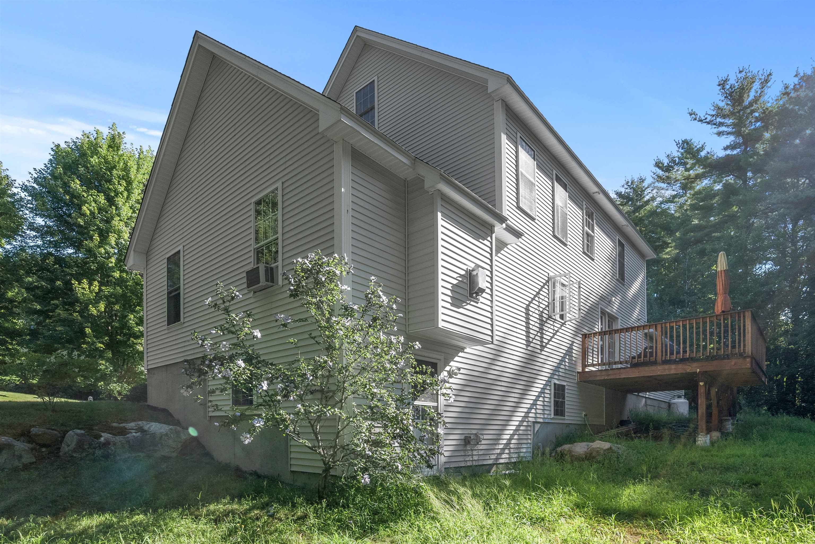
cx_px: 408
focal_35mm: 17
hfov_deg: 93.3
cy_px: 272
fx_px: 385
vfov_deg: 70.5
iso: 800
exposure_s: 1/640
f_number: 8
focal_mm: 17
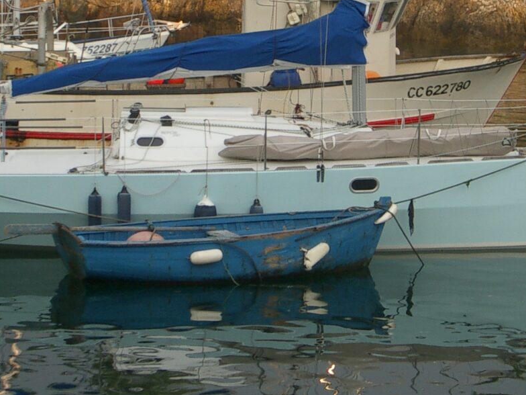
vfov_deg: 10.2
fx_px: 2203
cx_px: 235
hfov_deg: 13.6
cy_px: 43
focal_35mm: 145
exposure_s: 1/320
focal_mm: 12.2
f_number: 3.9
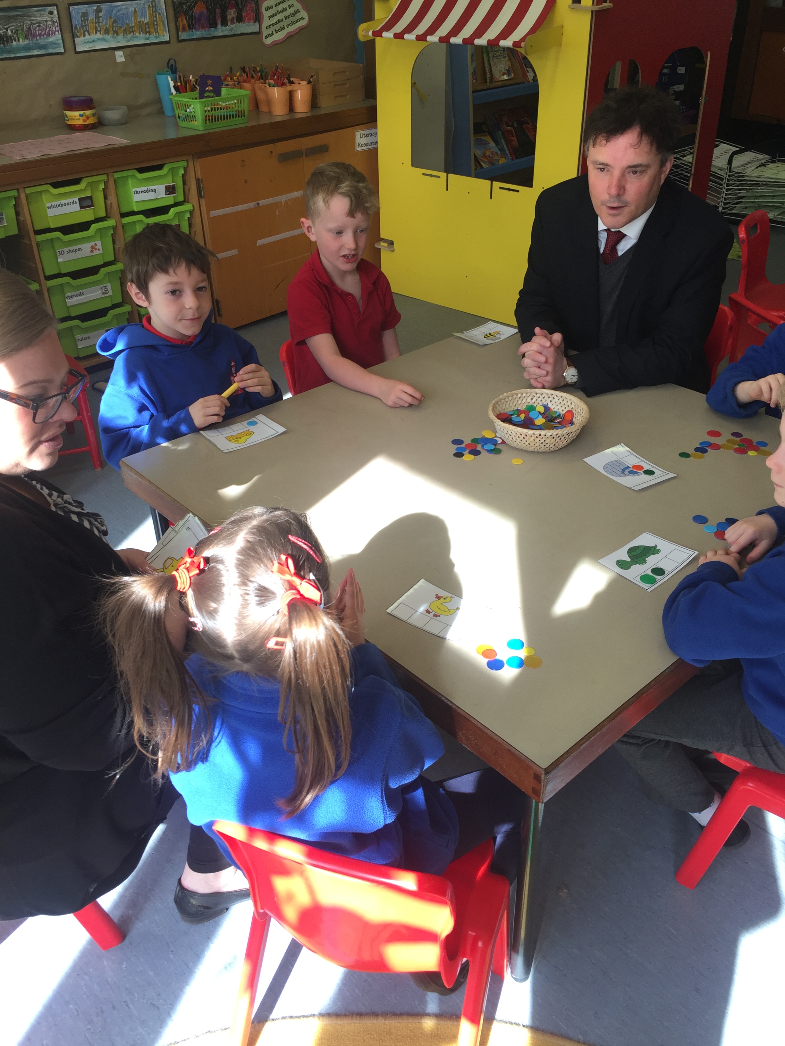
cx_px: 392
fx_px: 877
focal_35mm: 29
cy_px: 523
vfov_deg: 61.7
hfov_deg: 48.2
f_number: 2.2
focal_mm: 4.15
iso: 32
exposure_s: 1/100
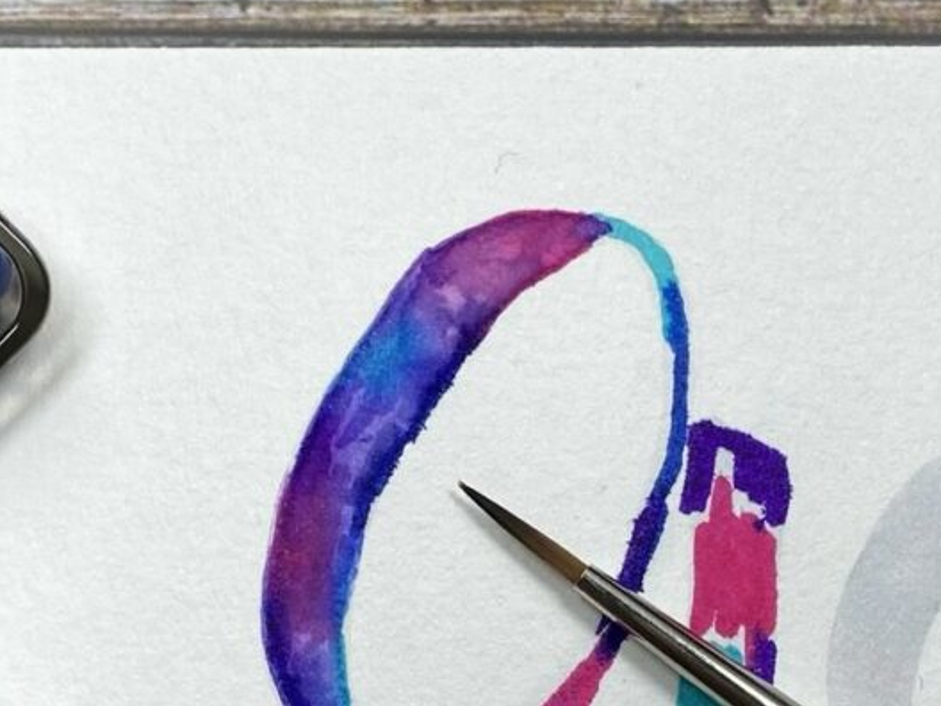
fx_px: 2582
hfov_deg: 20.6
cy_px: 622
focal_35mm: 95
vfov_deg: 15.4
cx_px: 538
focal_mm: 4.25
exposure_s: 1/140
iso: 40
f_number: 1.8
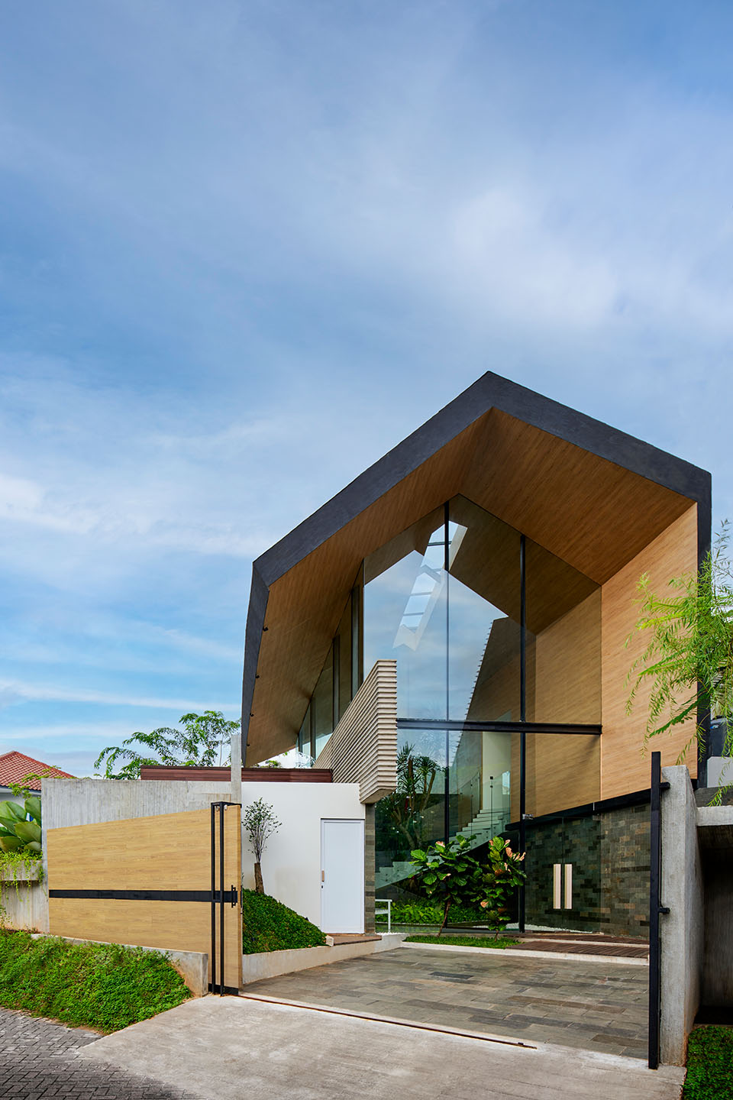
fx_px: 580
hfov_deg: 64.6
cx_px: 366
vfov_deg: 86.9
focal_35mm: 19
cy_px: 550
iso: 64
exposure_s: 1/60
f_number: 7.1
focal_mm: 19
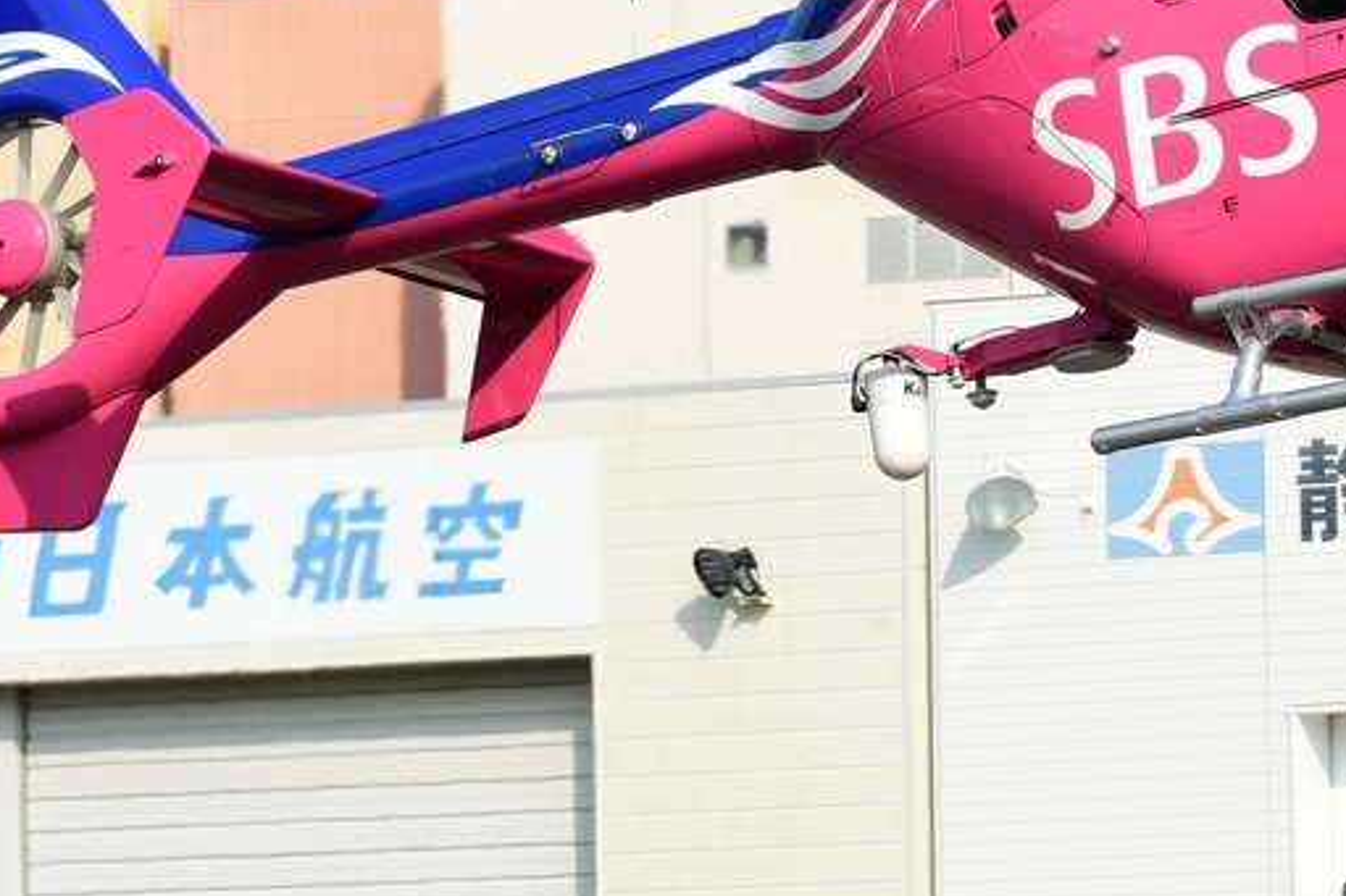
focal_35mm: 246
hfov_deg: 8.3
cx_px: 1259
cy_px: -32
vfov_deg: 5.6
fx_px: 9194
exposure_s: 1/250
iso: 100
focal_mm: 70
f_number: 8
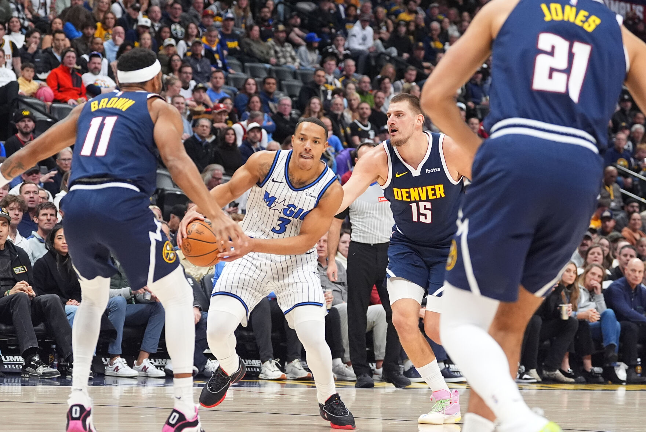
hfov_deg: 16.2
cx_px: 323
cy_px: 216
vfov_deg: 10.9
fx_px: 2263
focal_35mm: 126
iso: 5000
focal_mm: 84
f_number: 3.2
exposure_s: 1/1600
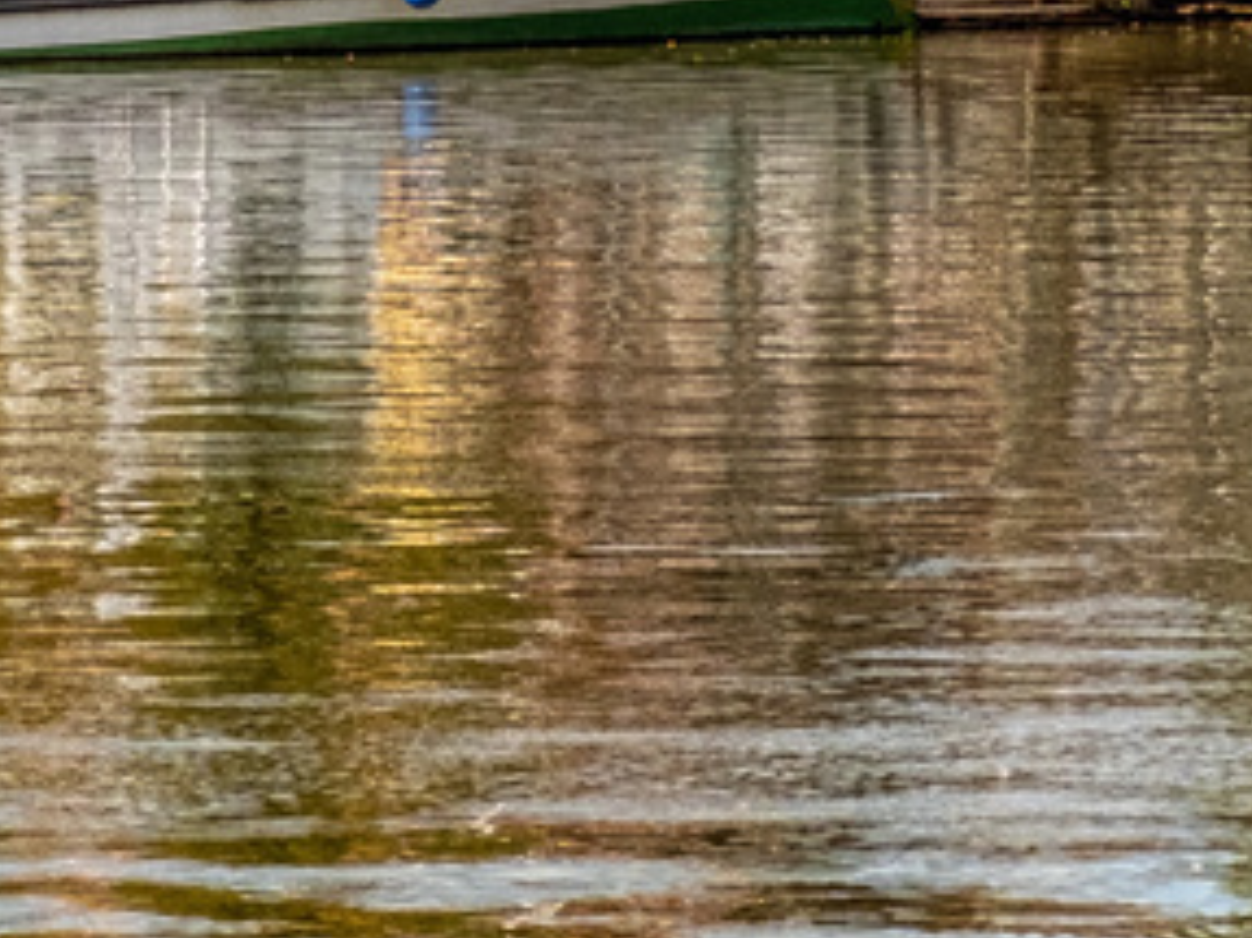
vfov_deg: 5.1
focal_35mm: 288
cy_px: -1047
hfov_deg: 6.8
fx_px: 10412
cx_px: -497
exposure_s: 1/220
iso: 320
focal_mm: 35
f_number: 11
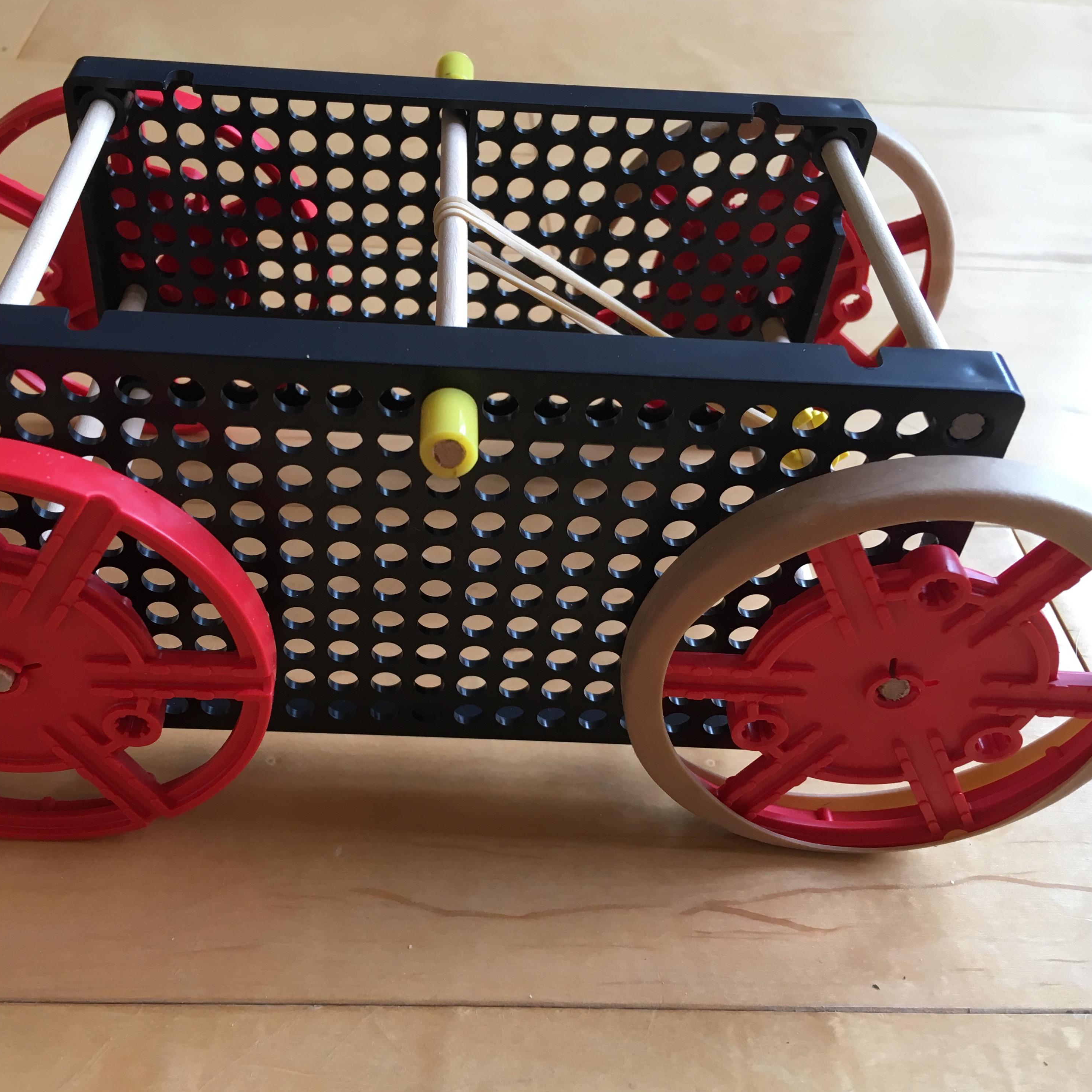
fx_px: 1249
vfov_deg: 47.2
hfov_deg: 47.0
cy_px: 537
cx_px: 440
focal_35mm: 35
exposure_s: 1/30
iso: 50
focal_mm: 4.15
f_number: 2.2
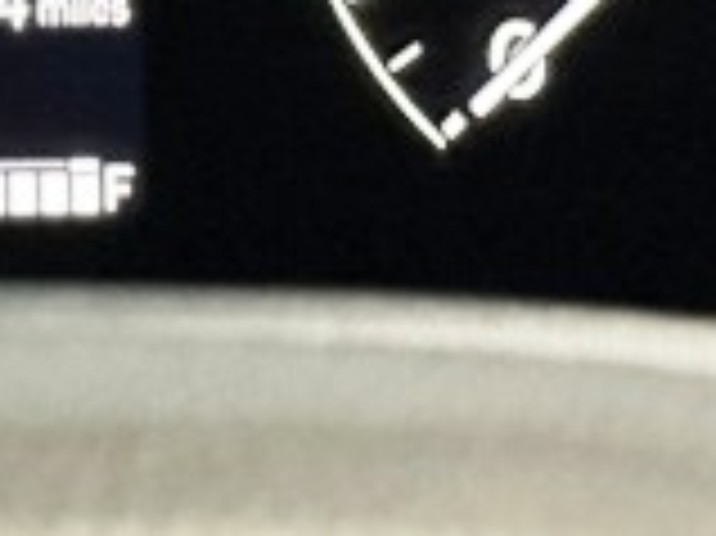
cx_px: -27
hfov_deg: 6.4
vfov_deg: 4.8
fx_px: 6387
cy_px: -320
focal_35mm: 309
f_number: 1.78
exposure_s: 1/24
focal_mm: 6.86
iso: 640
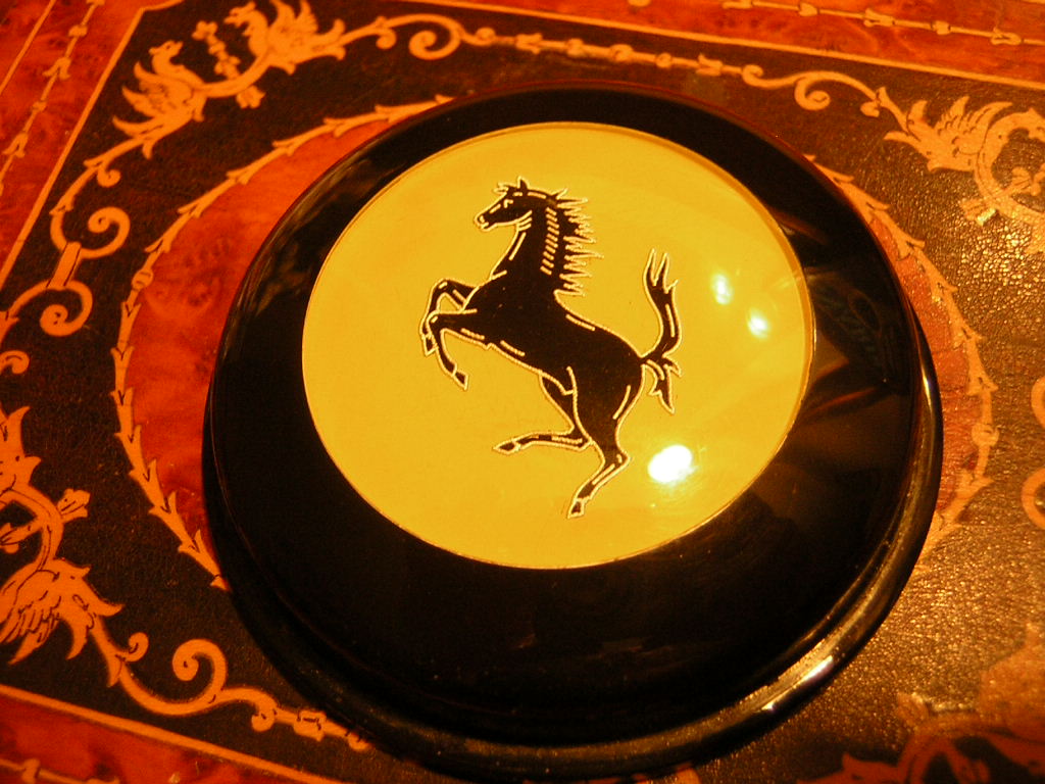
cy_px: 392
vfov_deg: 36.0
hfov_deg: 46.8
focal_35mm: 40
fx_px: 1208
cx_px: 522
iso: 89
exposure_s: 1/5.2
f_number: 2.7
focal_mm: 5.2
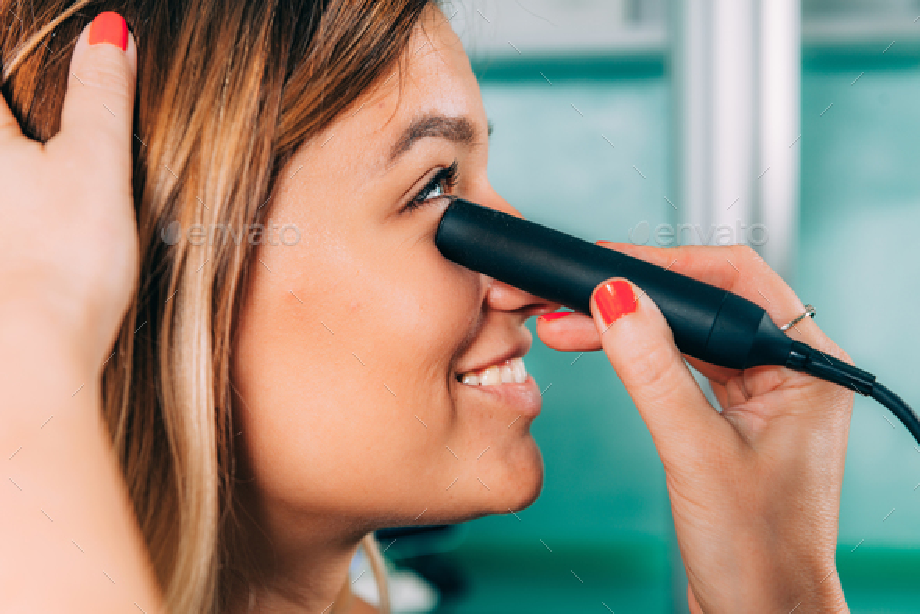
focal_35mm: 55
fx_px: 1406
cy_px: 307
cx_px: 460
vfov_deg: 24.6
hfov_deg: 36.2
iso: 100
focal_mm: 55
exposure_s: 1/125
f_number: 4.5
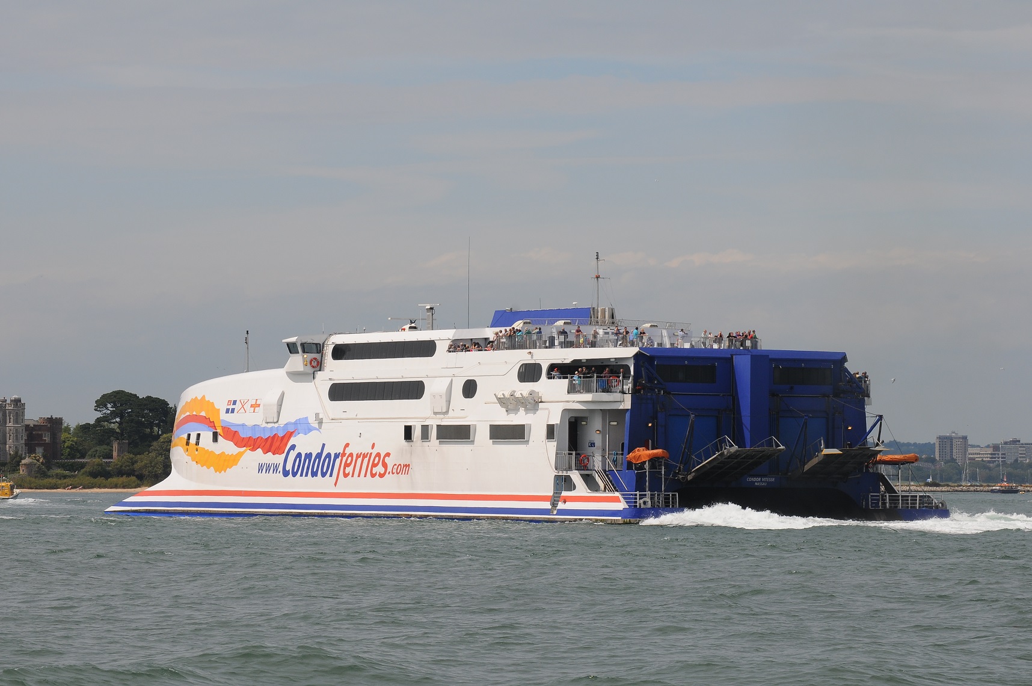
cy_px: 343
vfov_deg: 8.3
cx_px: 516
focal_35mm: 165
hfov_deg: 12.5
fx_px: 4725
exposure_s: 1/500
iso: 200
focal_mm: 110
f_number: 11
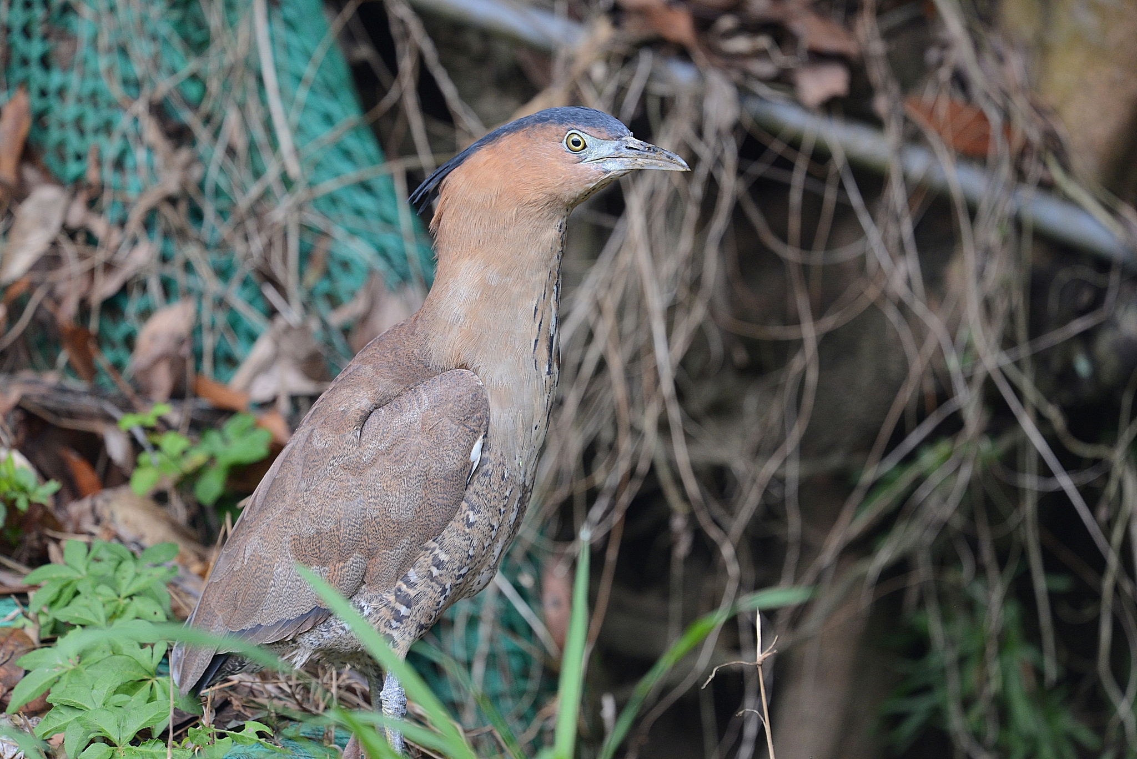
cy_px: 380
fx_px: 13269
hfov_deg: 4.9
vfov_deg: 3.3
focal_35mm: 420
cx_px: 568
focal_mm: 420
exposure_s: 1/250
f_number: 5.6
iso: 1400
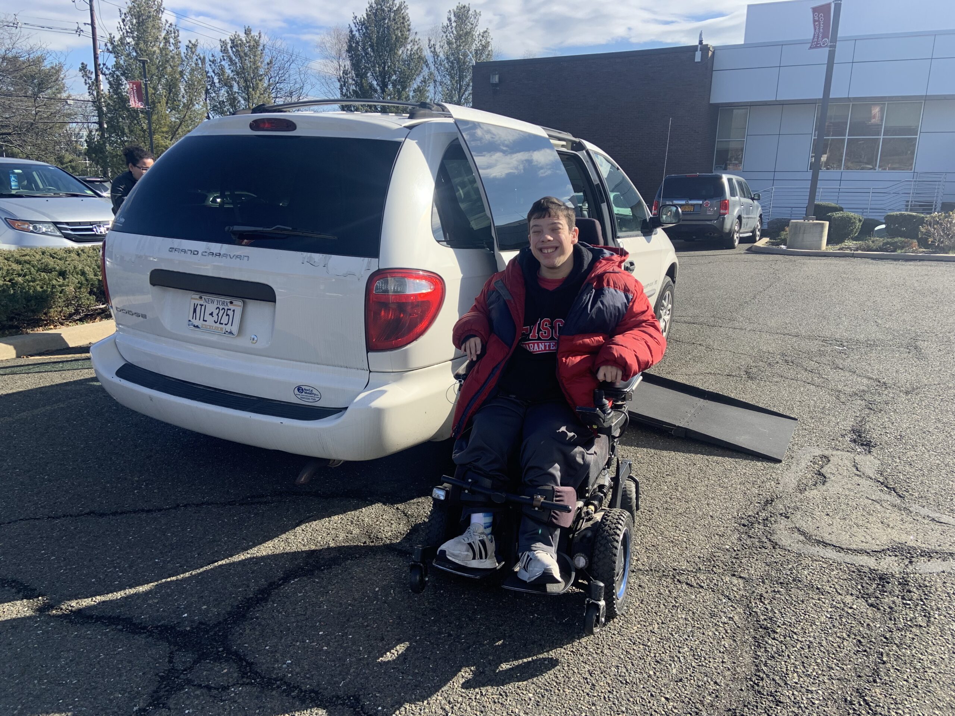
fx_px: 717
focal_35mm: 26
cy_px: 358
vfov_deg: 53.1
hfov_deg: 67.3
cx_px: 478
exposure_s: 1/1176
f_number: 1.8
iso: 25
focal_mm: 4.25
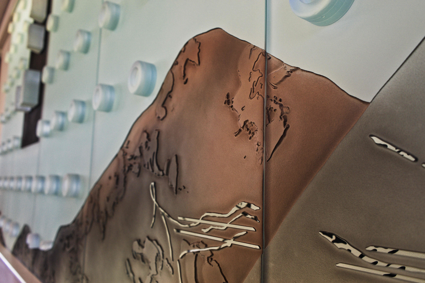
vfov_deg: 43.6
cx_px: 212
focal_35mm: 30
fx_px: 354
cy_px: 142
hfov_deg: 61.9
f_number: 4
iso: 250
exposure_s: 1/60
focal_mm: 30
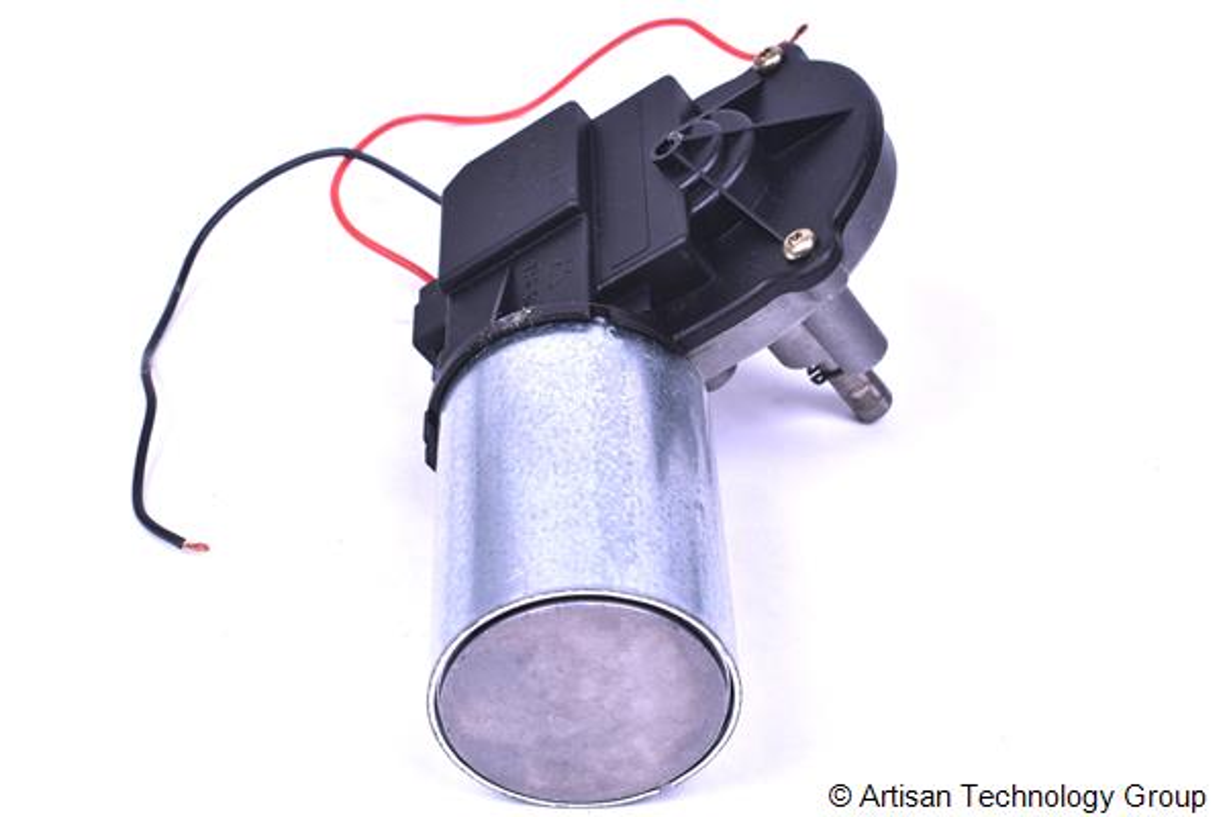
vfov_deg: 25.1
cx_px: 612
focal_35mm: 54
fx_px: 1837
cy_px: 408
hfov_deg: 36.9
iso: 200
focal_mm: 36
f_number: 10
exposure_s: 1/200
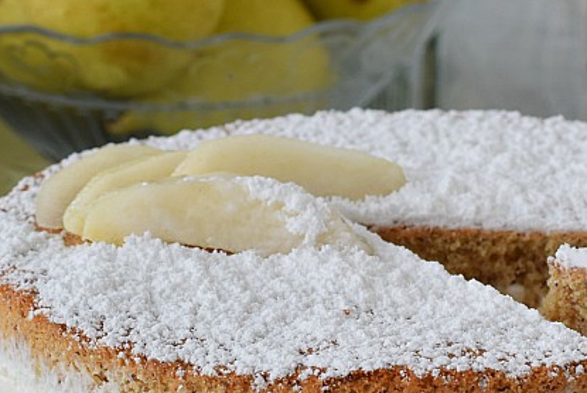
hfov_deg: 12.2
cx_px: 446
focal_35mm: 167
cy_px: 365
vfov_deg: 8.2
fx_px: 2727
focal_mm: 50
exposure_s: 1/125
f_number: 8
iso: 200
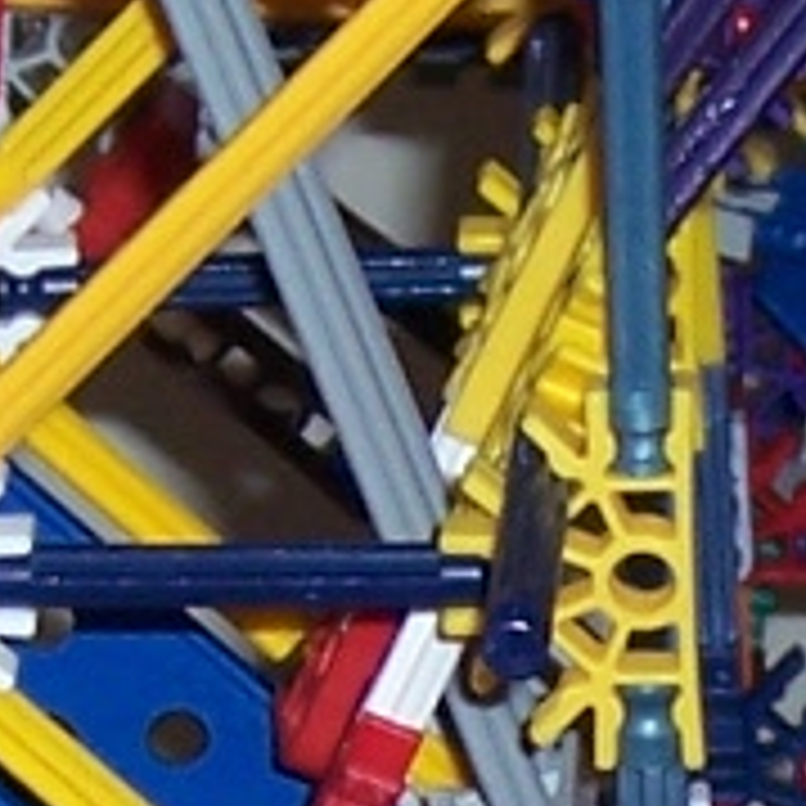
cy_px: 1135
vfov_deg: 4.6
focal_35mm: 376
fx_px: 9905
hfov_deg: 4.7
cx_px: 455
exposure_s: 1/60
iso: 80
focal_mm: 8.2
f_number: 3.4
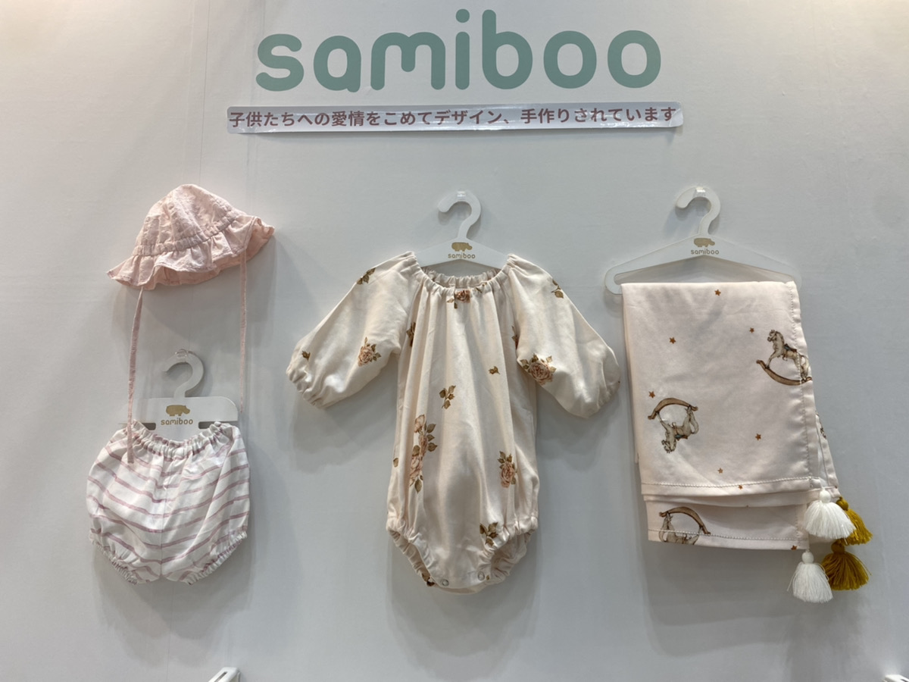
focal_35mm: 26
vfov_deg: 53.1
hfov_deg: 67.3
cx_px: 454
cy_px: 341
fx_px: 683
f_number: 1.8
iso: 50
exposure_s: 1/100
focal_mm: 4.25
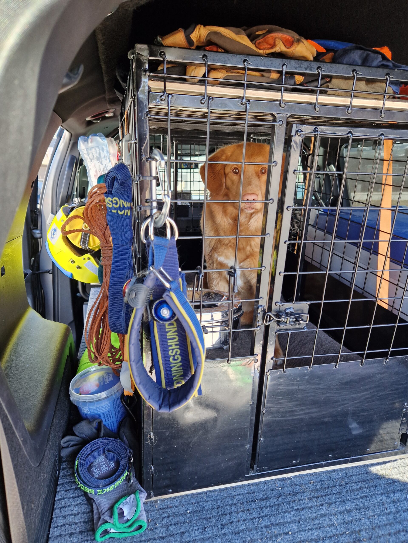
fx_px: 361
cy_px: 272
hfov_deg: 58.9
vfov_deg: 73.9
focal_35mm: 23
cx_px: 204
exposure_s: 1/180
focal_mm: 5.4
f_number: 1.8
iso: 100
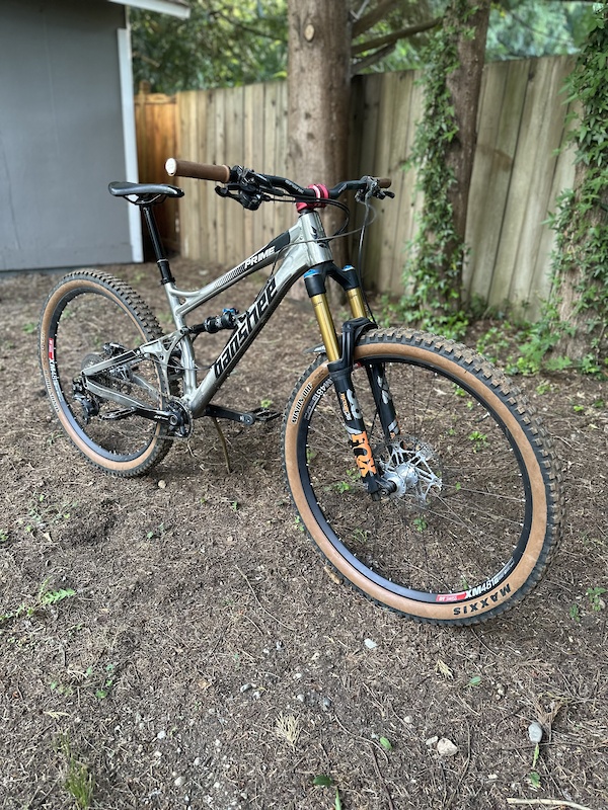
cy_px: 405
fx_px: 562
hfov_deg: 56.8
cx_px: 304
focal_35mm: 24
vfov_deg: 71.6
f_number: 1.78
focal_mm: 6.86
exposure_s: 1/105
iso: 250
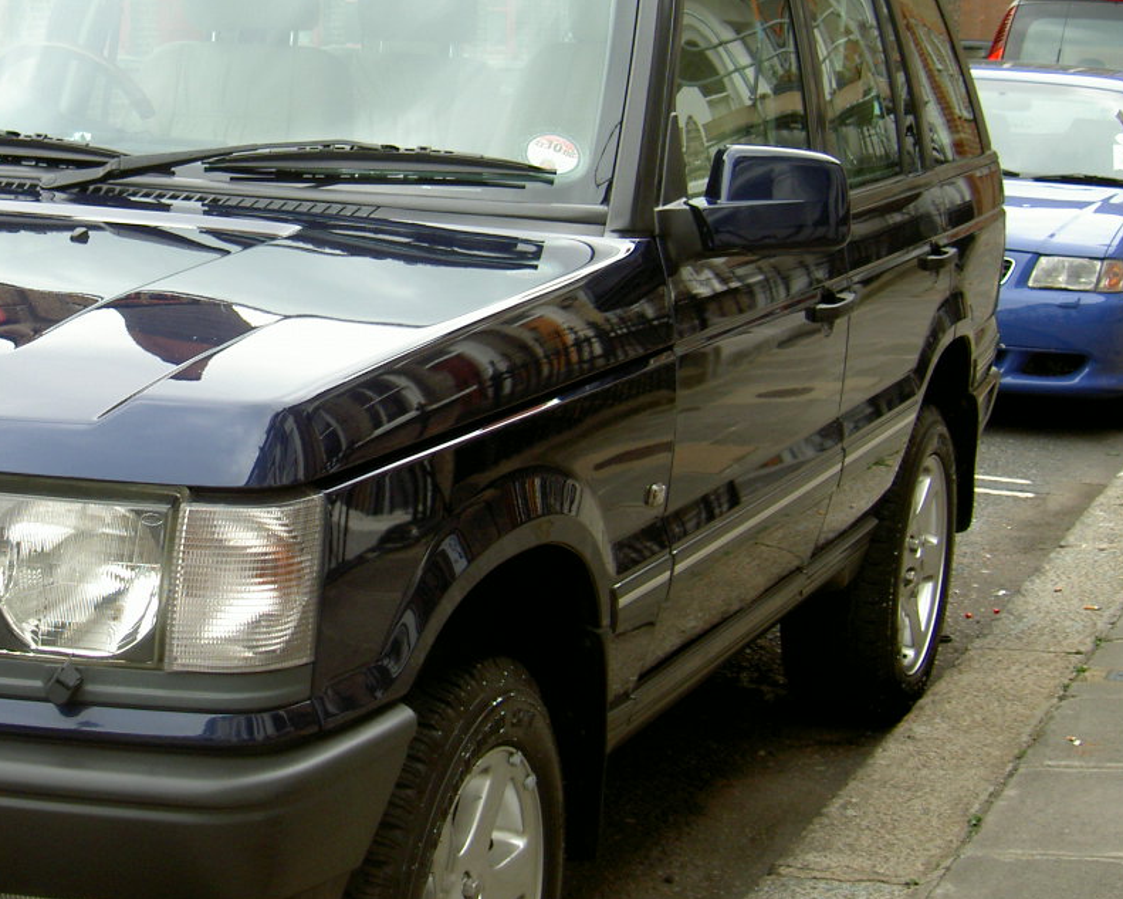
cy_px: 416
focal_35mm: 77
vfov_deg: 19.9
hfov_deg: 24.2
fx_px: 2560
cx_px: 165
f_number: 2.8
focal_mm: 8
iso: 50
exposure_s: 1/100
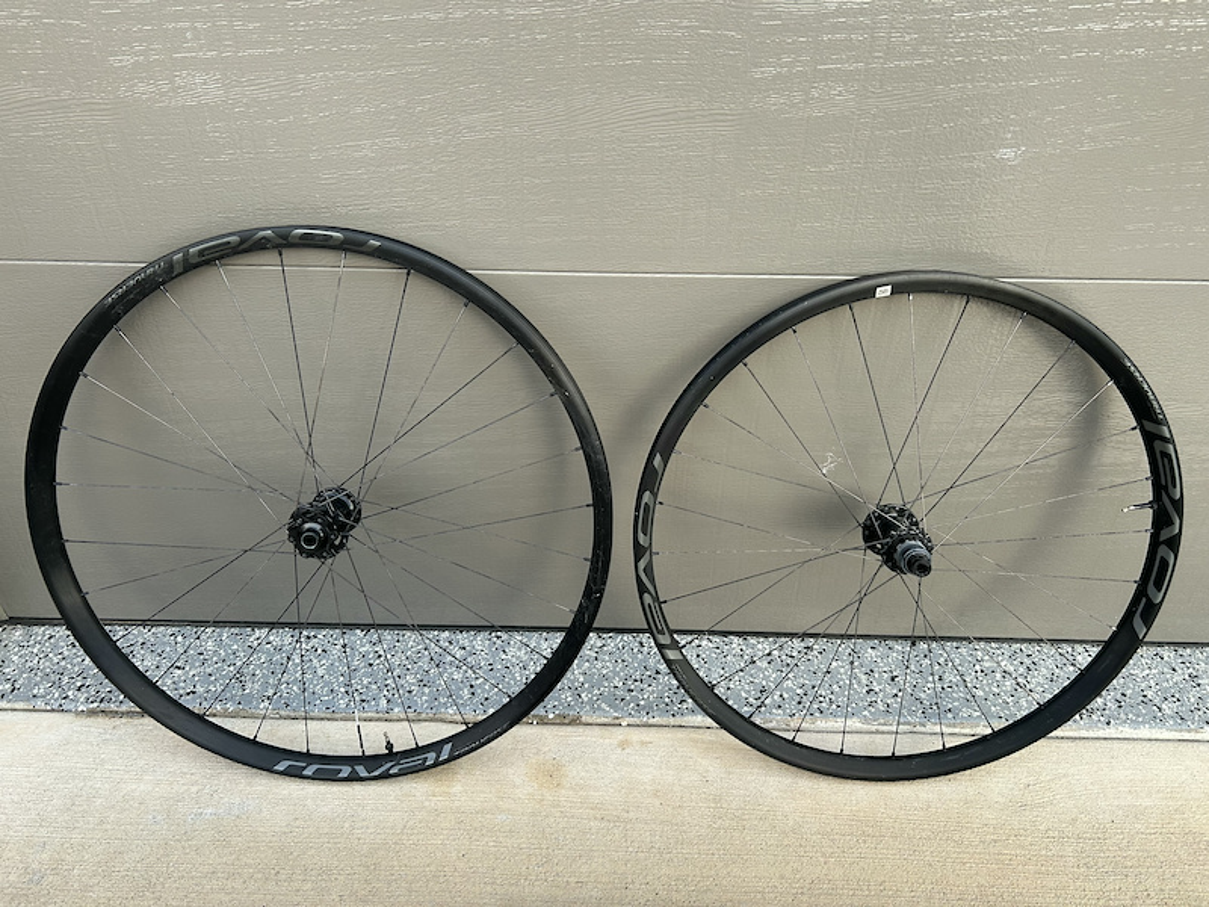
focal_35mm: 26
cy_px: 454
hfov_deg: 67.3
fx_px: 908
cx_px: 604
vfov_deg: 53.1
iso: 100
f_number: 1.5
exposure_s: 1/121
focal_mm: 5.7
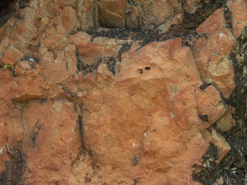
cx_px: 126
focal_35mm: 167
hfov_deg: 11.8
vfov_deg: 8.9
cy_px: 92
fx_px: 1191
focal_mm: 40.4
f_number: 4.5
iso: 100
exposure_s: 1/200
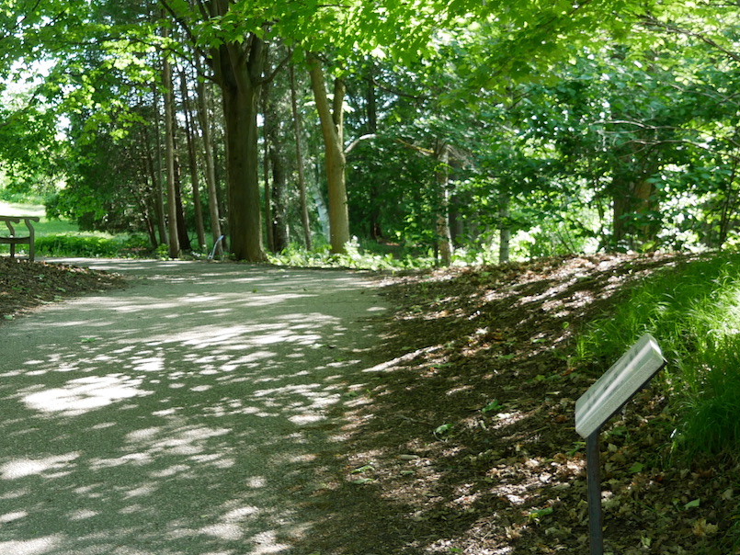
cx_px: 86
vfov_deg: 18.0
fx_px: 1753
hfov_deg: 23.3
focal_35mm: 82
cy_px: 222
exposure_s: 1/60
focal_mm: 22
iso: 200
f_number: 4.2
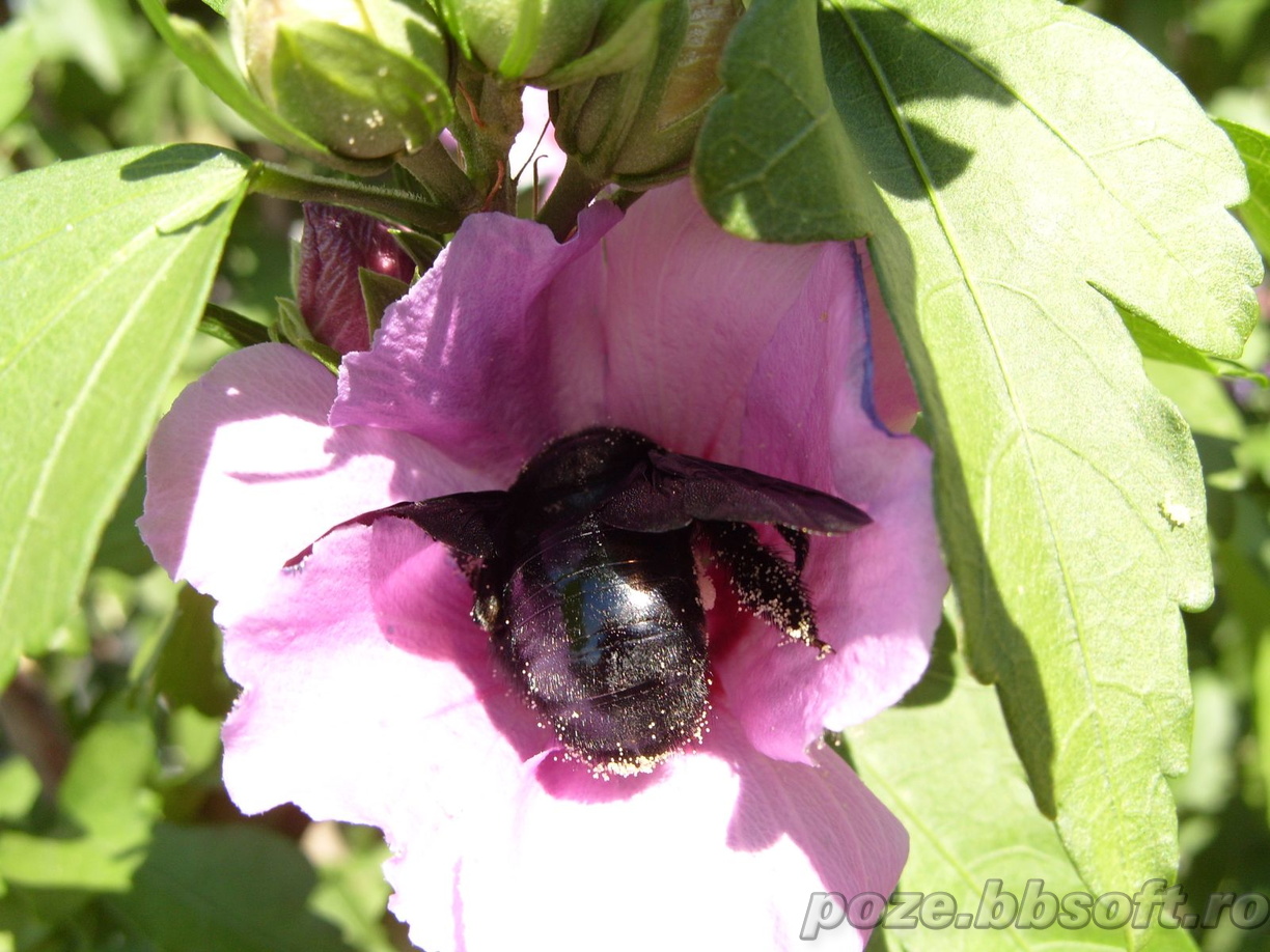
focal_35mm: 35
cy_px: 476
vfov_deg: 40.7
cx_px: 635
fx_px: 1284
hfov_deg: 52.6
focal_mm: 7.8
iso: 80
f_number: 4.8
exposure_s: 1/180
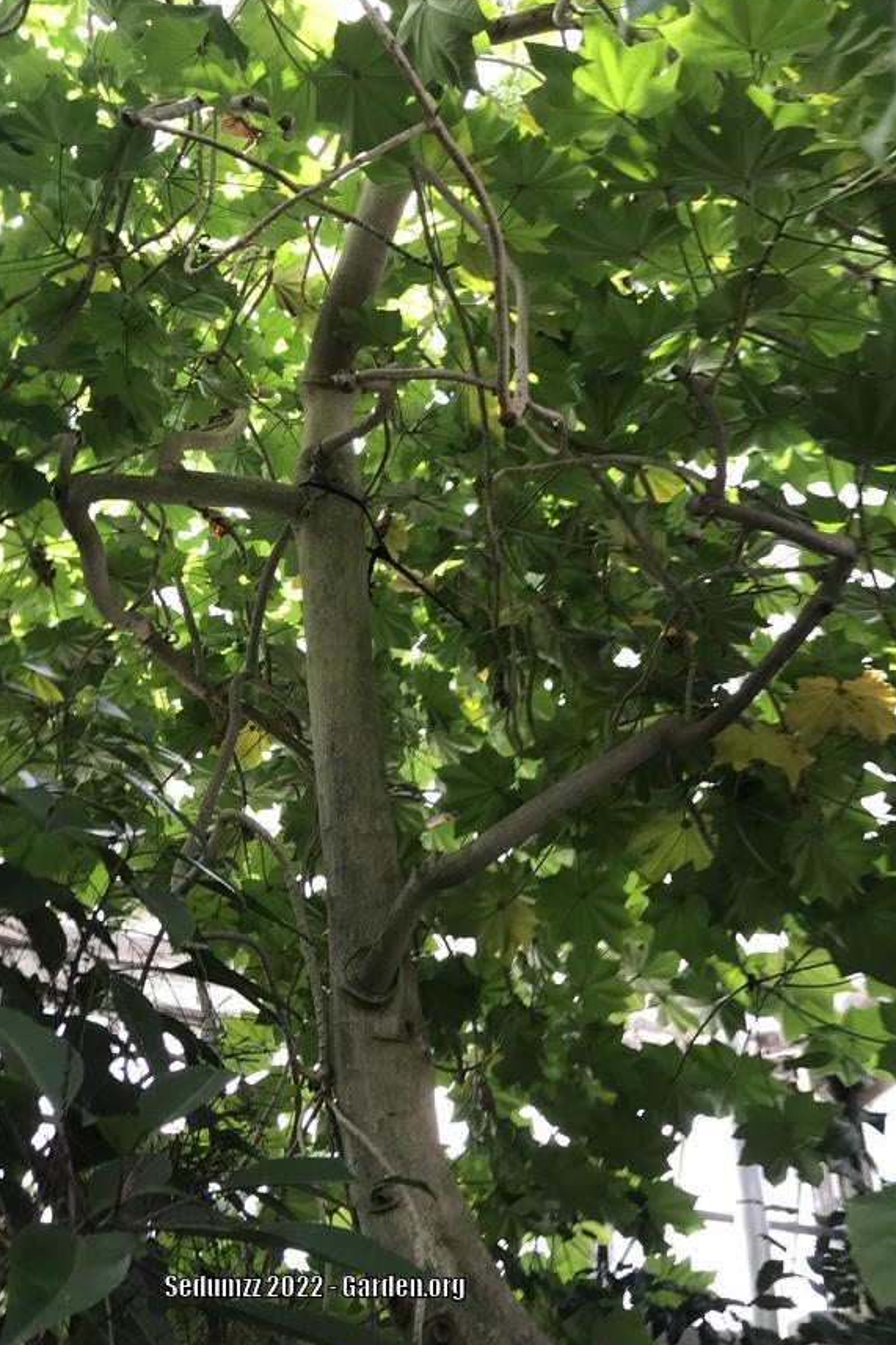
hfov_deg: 38.8
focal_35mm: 34
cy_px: 614
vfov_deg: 55.7
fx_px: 1270
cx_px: 383
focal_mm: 3.99
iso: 32
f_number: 1.8
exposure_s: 1/120
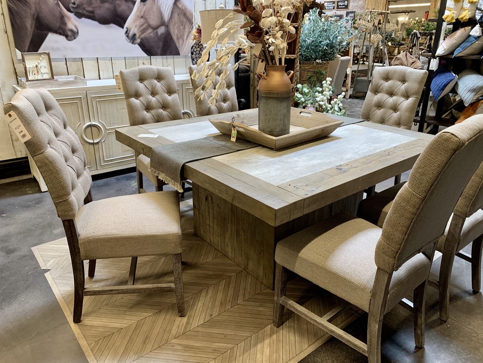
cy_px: 182
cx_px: 242
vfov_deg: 53.1
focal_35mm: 26
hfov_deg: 67.3
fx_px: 363
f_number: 1.8
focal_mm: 4.25
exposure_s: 1/60
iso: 125
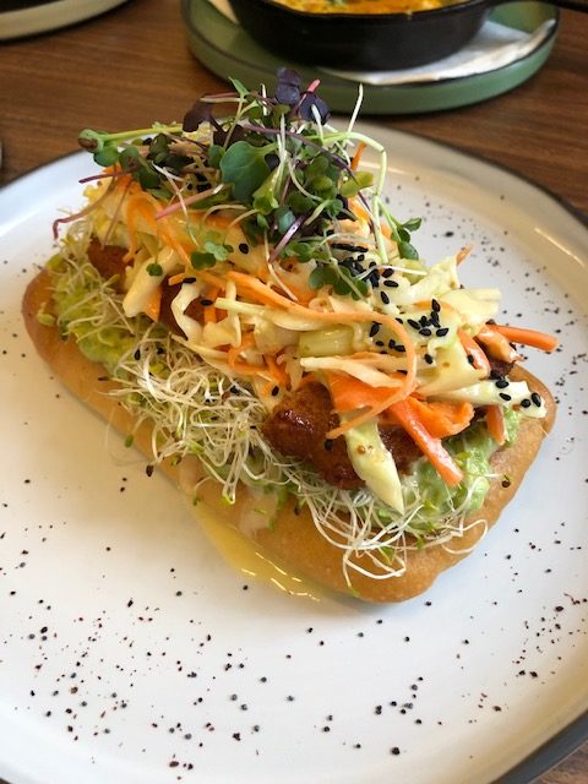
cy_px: 392
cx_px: 294
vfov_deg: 63.4
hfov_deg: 49.7
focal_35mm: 28
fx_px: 634
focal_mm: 3.99
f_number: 1.8
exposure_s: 1/20
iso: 40
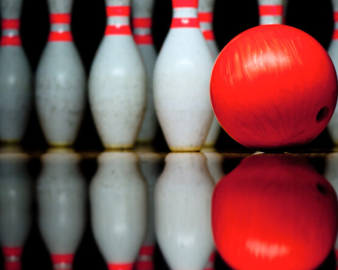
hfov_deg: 11.3
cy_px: 117
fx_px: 1710
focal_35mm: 171
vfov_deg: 9.0
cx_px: 200
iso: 250
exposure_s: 1/125
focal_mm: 105
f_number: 2.8
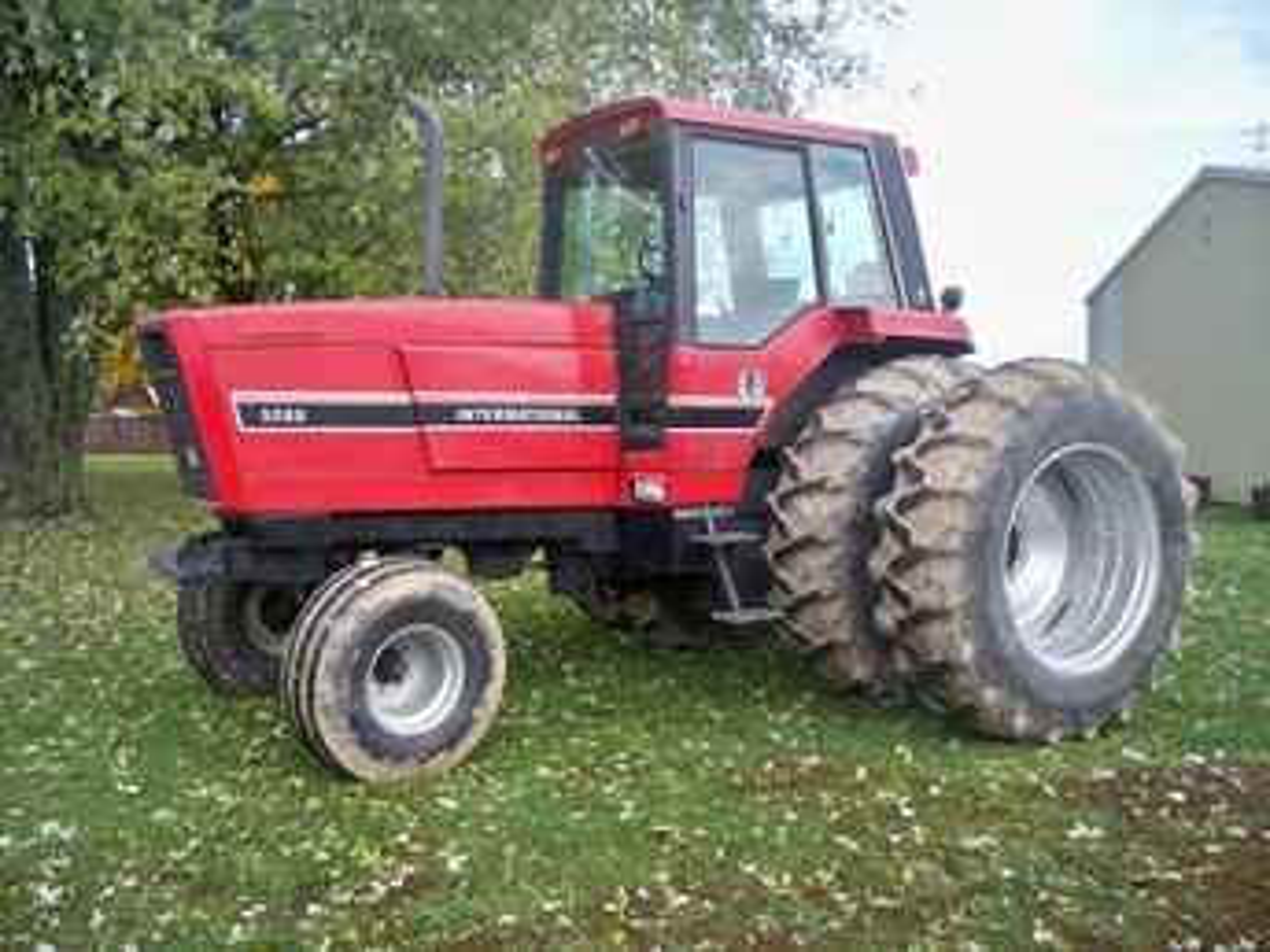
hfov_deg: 52.6
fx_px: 1284
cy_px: 476
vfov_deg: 40.7
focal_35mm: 35
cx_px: 635
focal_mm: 6.3
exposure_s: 1/250
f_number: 3.1
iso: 100
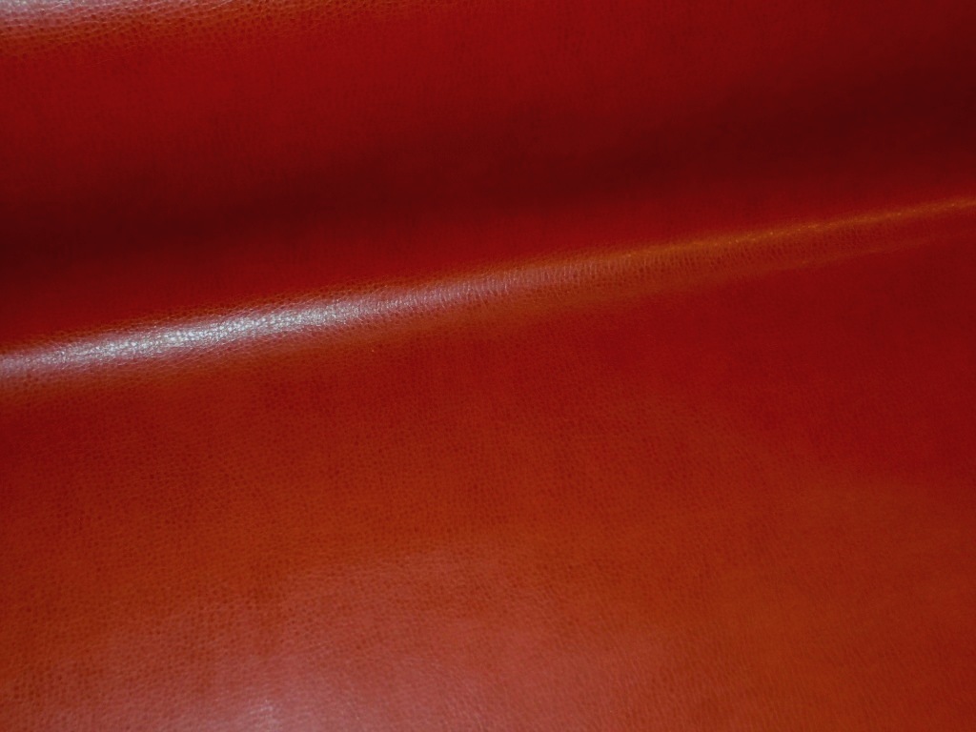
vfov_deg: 27.0
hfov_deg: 35.5
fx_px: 1523
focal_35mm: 54
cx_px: 488
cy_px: 366
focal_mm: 9.6
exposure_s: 1/60
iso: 800
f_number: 4.9
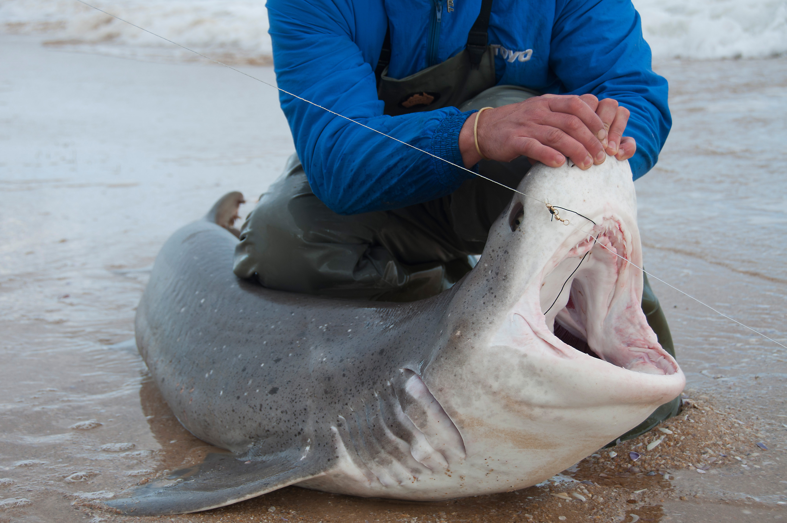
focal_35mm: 66
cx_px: 394
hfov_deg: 30.5
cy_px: 262
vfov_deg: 20.6
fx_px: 1441
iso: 200
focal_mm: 44
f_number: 5.6
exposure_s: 1/250
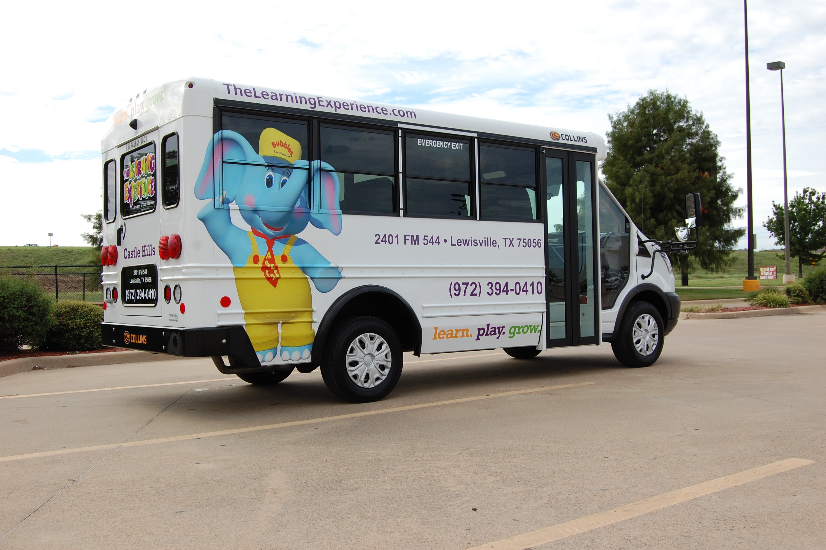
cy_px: 275
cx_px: 413
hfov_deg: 53.2
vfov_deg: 36.8
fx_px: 825
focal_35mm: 36
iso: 200
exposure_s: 1/250
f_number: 8
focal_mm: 24
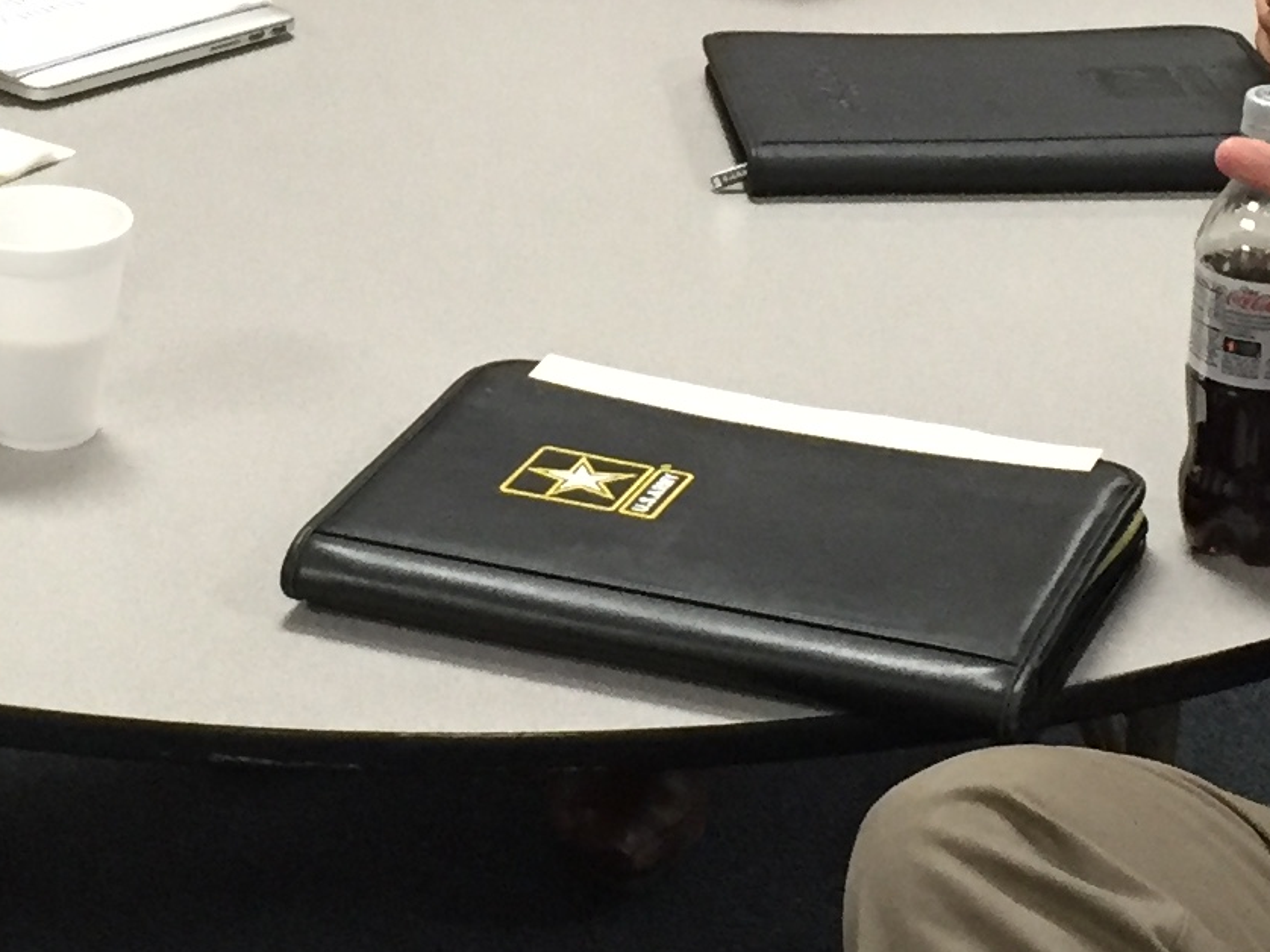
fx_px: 4145
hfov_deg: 17.4
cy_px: -38
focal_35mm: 113
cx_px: 553
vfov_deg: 12.9
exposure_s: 1/30
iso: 160
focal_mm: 4.15
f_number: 2.2
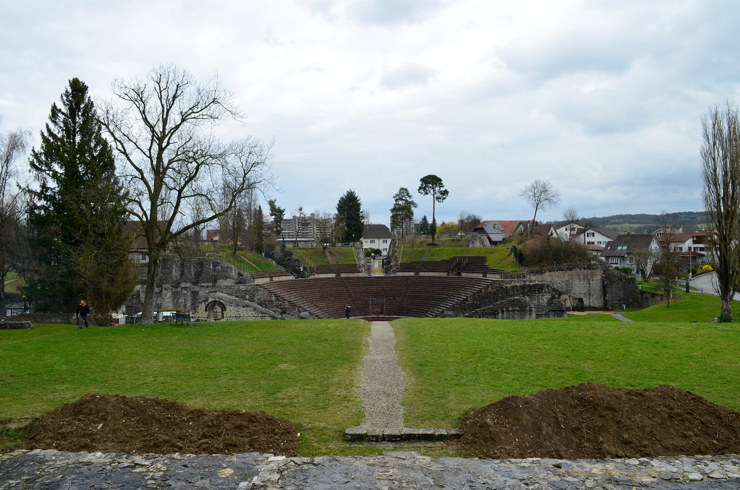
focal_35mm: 27
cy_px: 245
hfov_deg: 67.5
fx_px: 554
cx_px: 370
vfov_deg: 47.7
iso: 320
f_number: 9.5
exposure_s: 1/250
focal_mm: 18
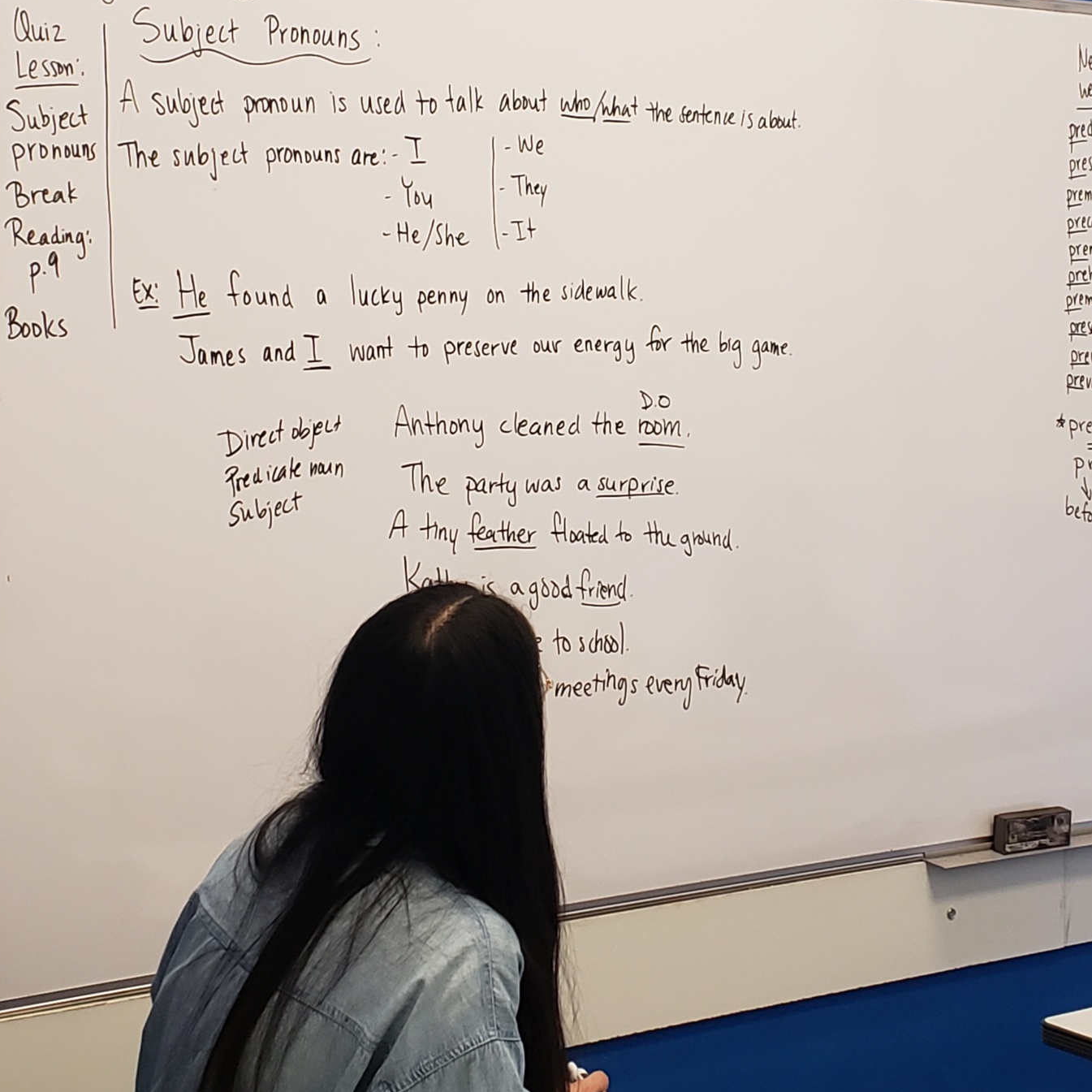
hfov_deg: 47.2
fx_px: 1249
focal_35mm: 35
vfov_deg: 46.6
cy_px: 386
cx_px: 572
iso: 250
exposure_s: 1/60
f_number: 2.4
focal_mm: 4.3
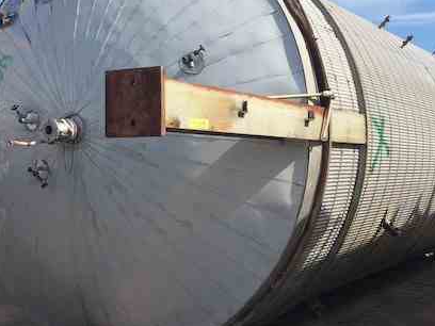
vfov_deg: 25.1
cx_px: 176
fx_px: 729
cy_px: 102
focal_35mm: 58
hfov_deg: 33.1
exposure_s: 1/2415
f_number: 2.2
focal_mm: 4.15
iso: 32
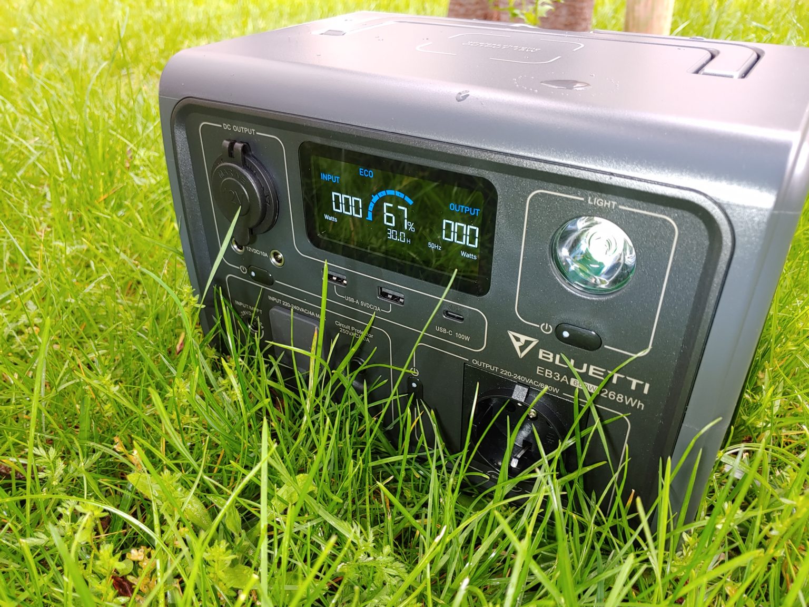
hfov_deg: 69.4
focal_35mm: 25
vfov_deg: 54.9
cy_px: 304
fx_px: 584
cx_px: 404
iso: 100
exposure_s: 1/50
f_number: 1.5
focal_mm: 4.23
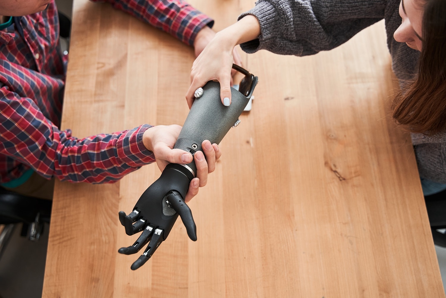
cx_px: 223
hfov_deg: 45.4
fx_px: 533
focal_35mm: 43
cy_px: 149
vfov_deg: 31.2
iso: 640
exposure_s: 1/160
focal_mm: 43
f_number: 3.5
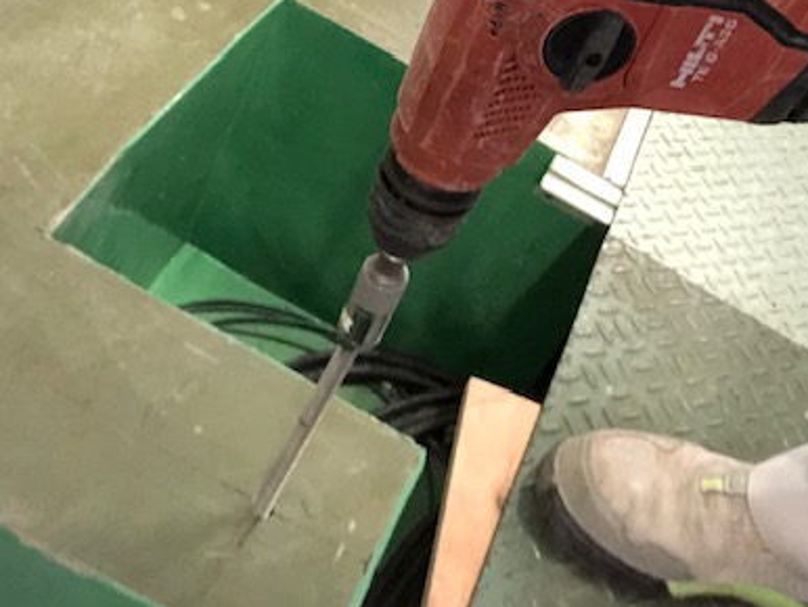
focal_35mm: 53
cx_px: 569
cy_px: 125
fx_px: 1238
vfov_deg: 27.0
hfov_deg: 35.6
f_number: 2.2
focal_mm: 2.87
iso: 500
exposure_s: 1/25
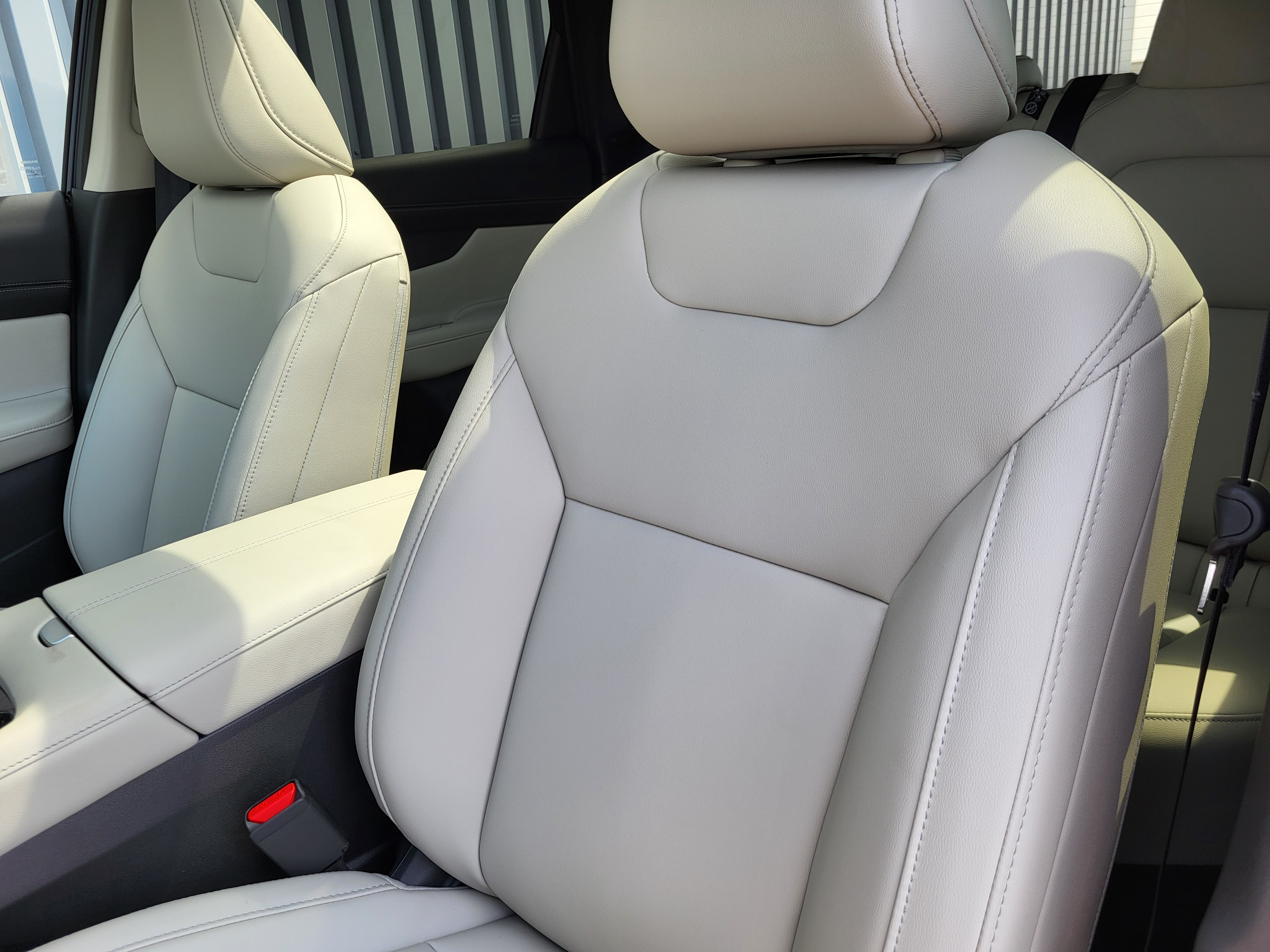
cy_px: 476
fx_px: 954
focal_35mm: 26
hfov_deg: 67.3
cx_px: 635
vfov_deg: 53.1
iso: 40
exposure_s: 1/285
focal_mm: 5.4
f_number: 1.8
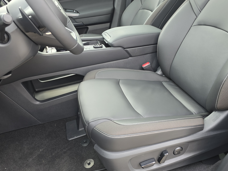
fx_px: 184
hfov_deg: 63.3
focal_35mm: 28
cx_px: 124
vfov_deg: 49.6
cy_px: 75
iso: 64
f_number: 1.7
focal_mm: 6.3
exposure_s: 1/180
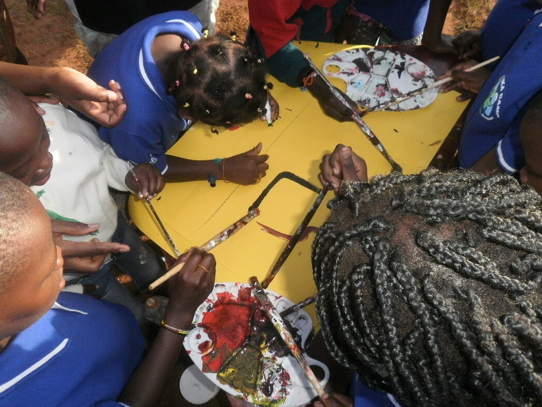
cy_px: 204
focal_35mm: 26
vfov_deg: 53.1
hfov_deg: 67.3
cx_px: 271
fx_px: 407
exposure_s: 1/160
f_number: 7.8
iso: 200
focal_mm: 4.65
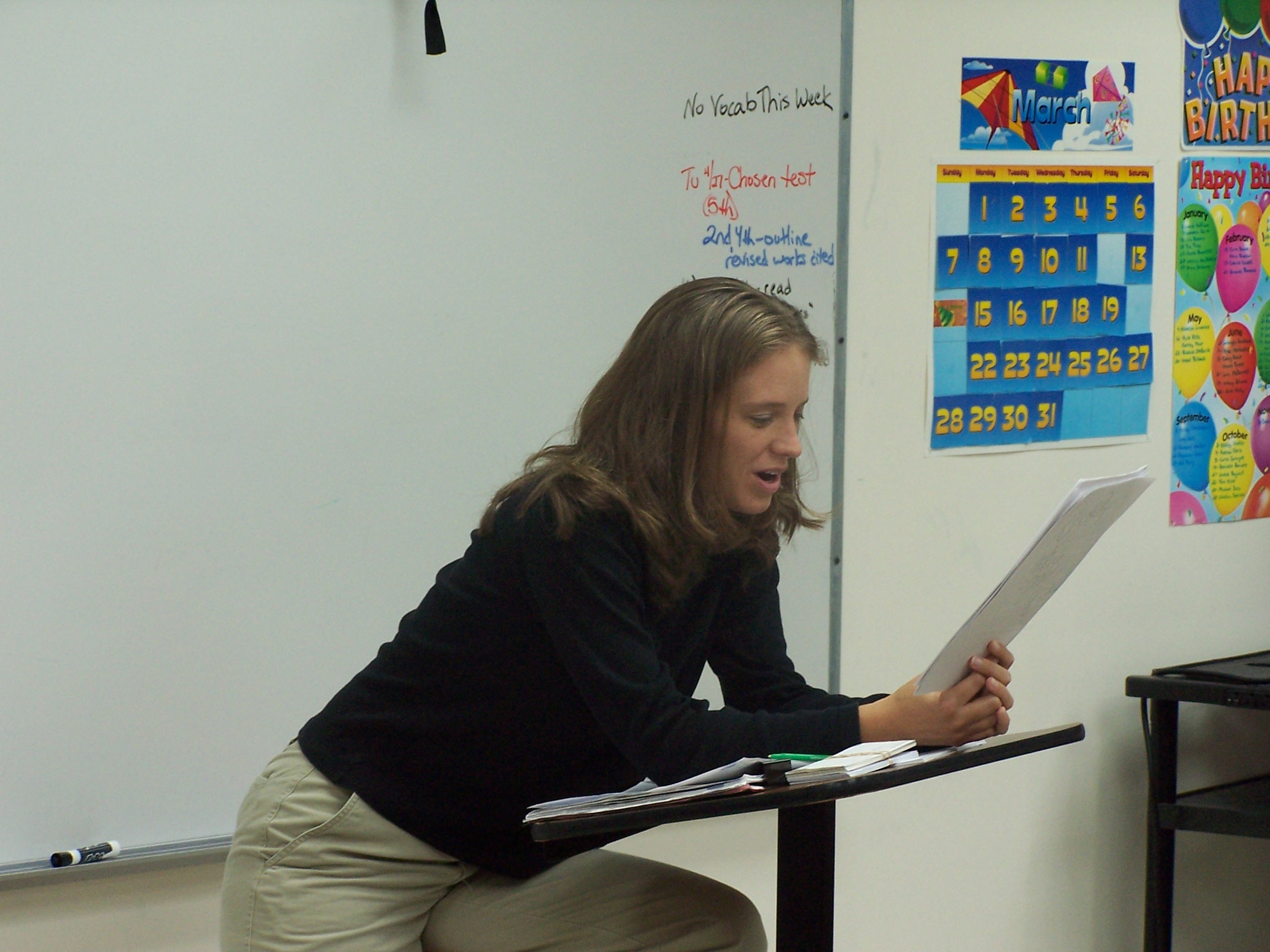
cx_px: 635
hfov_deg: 14.2
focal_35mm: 139
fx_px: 5100
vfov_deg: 10.7
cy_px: 476
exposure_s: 1/45
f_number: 3.2
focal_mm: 23.1
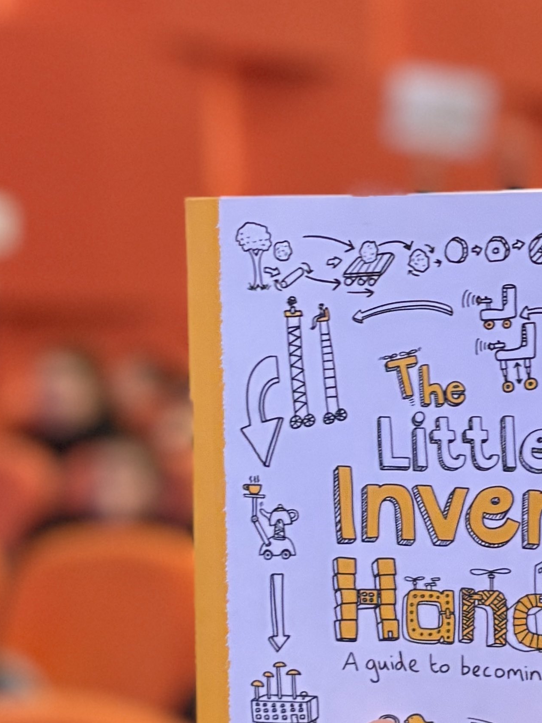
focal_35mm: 88
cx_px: 435
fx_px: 1837
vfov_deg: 22.2
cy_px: 442
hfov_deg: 16.7
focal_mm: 5.96
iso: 500
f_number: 1.6
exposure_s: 1/33
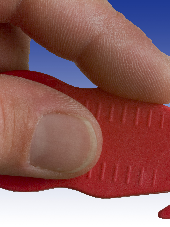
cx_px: 112
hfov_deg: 6.5
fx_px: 1491
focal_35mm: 228
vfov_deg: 8.7
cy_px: 113
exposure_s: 1/125
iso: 100
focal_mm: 105
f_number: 22
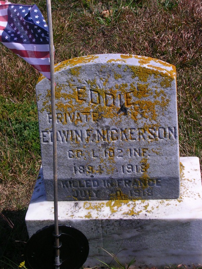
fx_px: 630
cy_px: 134
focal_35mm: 81
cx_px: 101
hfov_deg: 18.2
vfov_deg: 24.1
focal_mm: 12.3
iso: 50
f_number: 4
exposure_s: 1/910
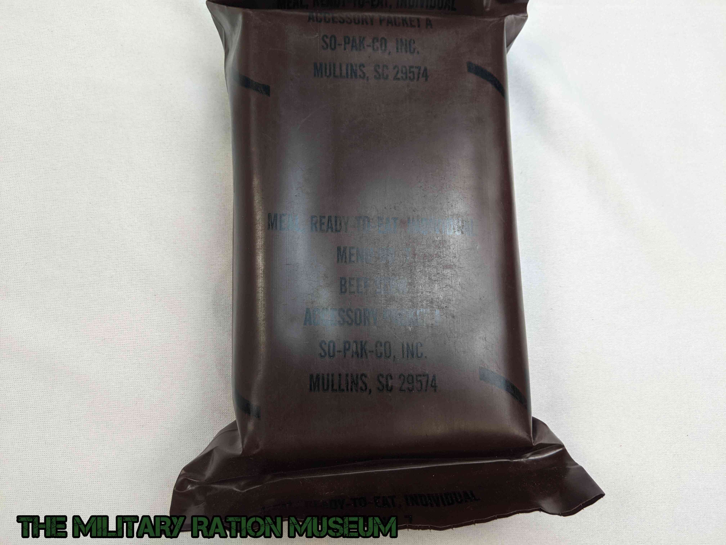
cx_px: 363
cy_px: 272
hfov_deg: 65.3
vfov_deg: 51.4
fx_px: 566
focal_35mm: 27
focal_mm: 4.44
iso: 137
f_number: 1.8
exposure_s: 1/125
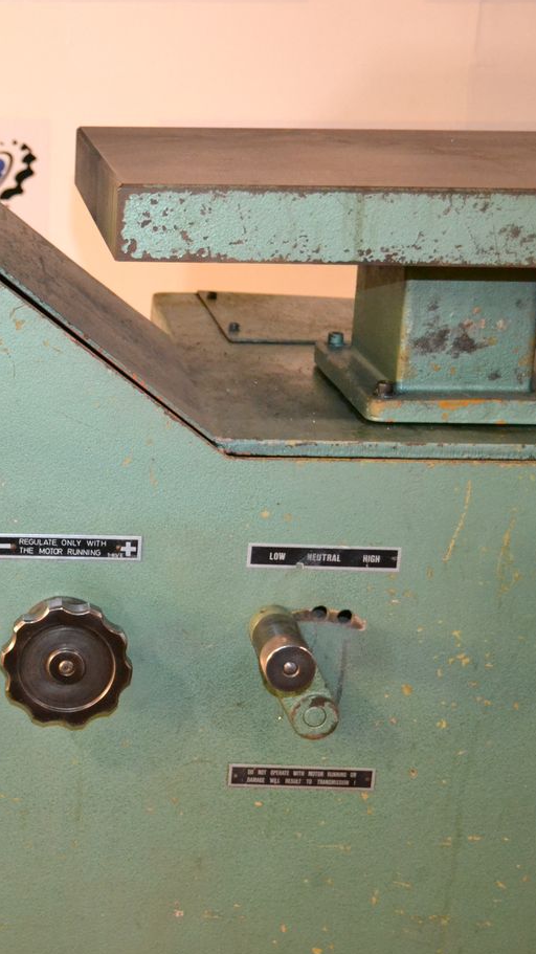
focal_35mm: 62
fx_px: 1568
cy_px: 476
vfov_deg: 33.8
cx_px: -132
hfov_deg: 18.3
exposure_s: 1/60
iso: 2800
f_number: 4.2
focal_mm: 26
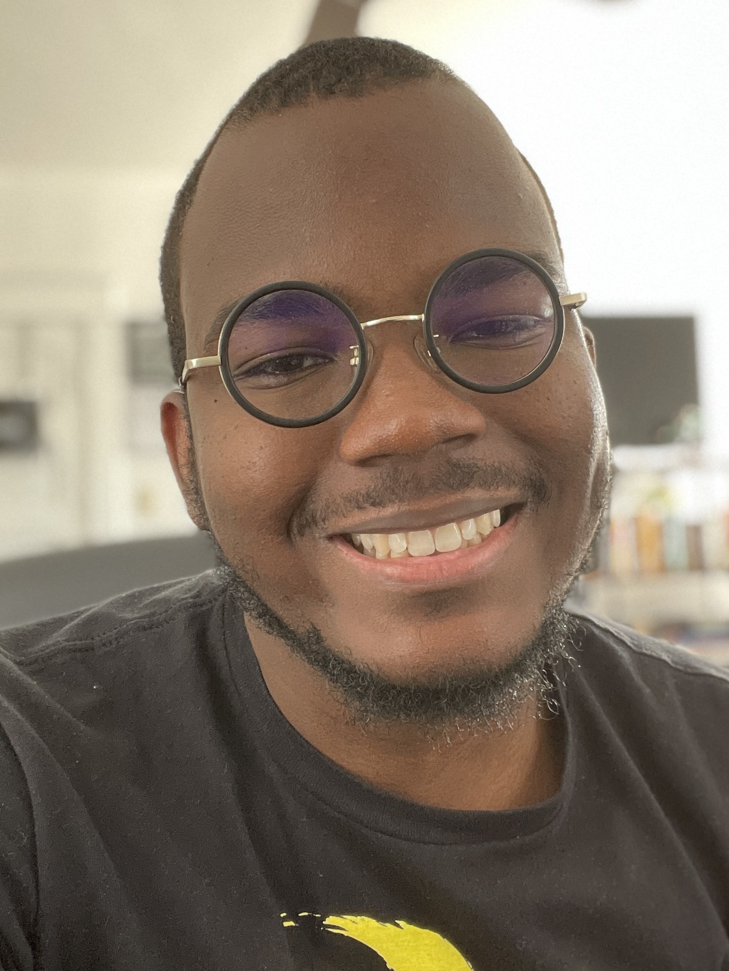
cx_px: 364
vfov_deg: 60.0
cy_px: 486
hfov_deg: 46.8
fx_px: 842
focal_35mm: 30
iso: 400
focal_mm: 2.71
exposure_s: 1/60
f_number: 2.2
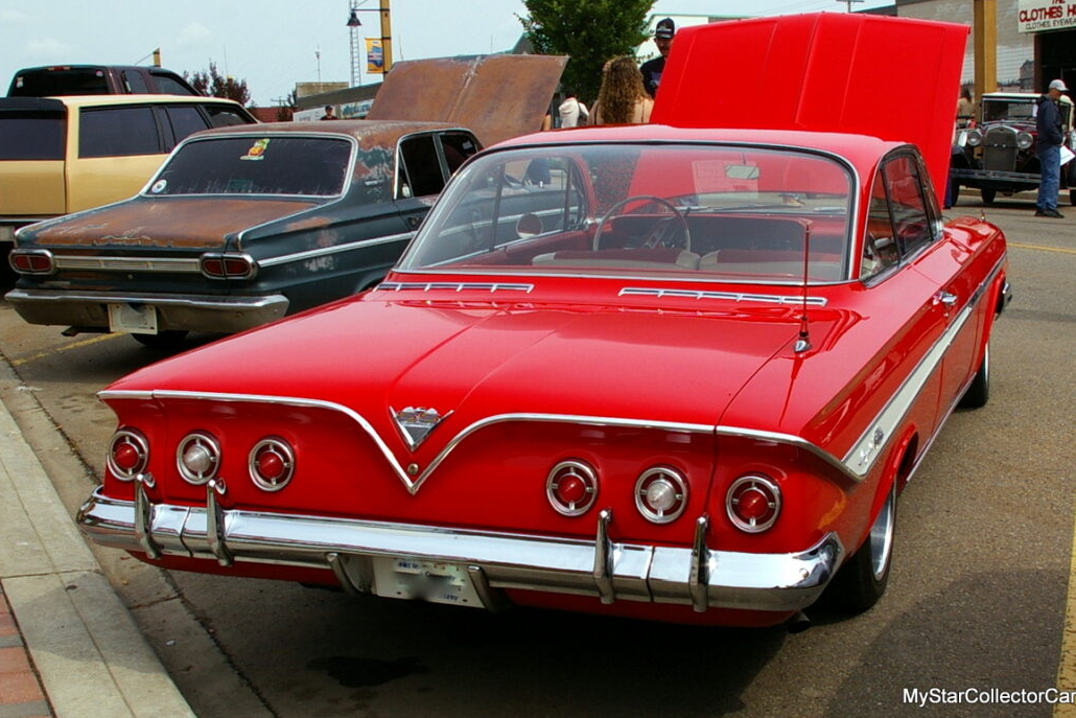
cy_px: 358
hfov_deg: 65.5
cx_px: 545
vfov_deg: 46.4
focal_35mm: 28
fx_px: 837
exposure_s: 1/250
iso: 200
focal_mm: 18
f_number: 11
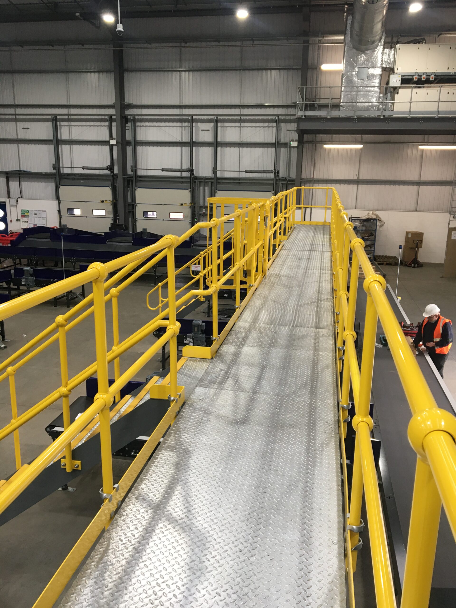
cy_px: 304
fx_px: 509
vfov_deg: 61.7
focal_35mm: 29
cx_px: 228
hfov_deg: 48.2
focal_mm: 4.15
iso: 40
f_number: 2.2
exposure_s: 1/33
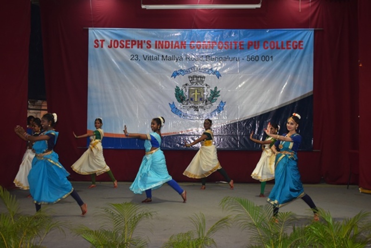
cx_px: 186
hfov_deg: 42.3
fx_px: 479
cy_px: 124
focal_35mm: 46
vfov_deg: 29.0
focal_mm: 31
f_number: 4.2
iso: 900
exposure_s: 1/125
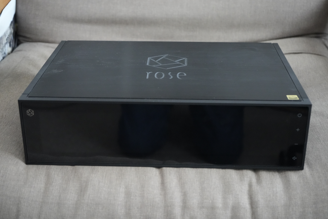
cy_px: 110
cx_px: 164
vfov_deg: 25.5
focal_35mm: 53
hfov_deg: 37.5
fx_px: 483
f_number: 5
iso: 8000
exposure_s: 1/60
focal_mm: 53
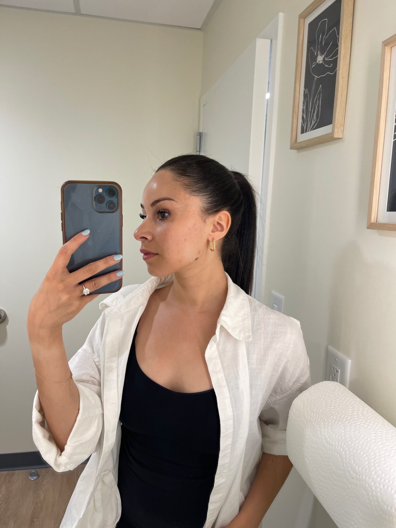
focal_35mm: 26
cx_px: 198
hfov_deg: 53.1
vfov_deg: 67.3
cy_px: 264
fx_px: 397
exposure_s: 1/100
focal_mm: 5.1
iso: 100
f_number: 1.6
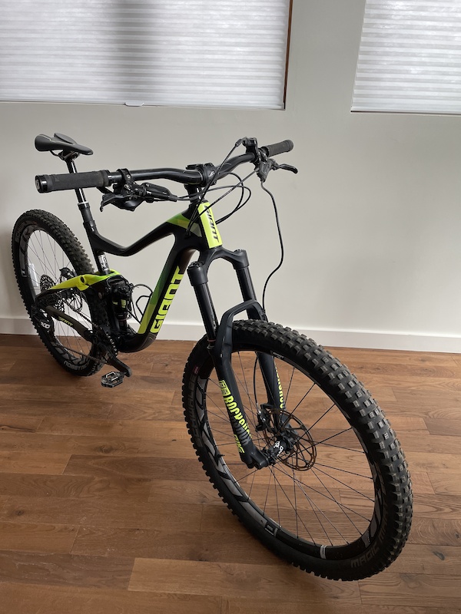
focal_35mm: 26
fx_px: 462
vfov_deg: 67.3
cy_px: 307
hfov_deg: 53.1
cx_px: 230
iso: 80
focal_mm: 4.2
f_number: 1.6
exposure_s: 1/121
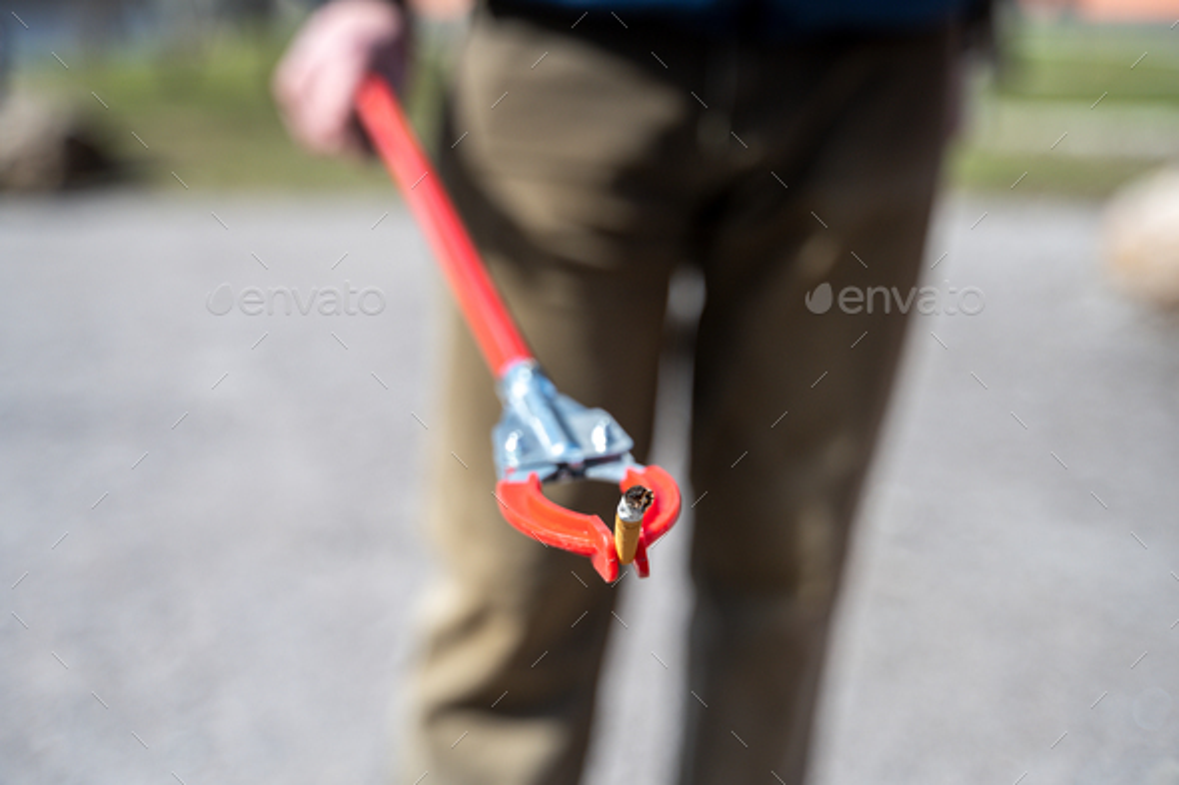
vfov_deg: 24.6
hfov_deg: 36.3
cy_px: 392
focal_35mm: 55
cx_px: 590
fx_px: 1801
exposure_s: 1/3200
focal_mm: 55
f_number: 2.8
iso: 250
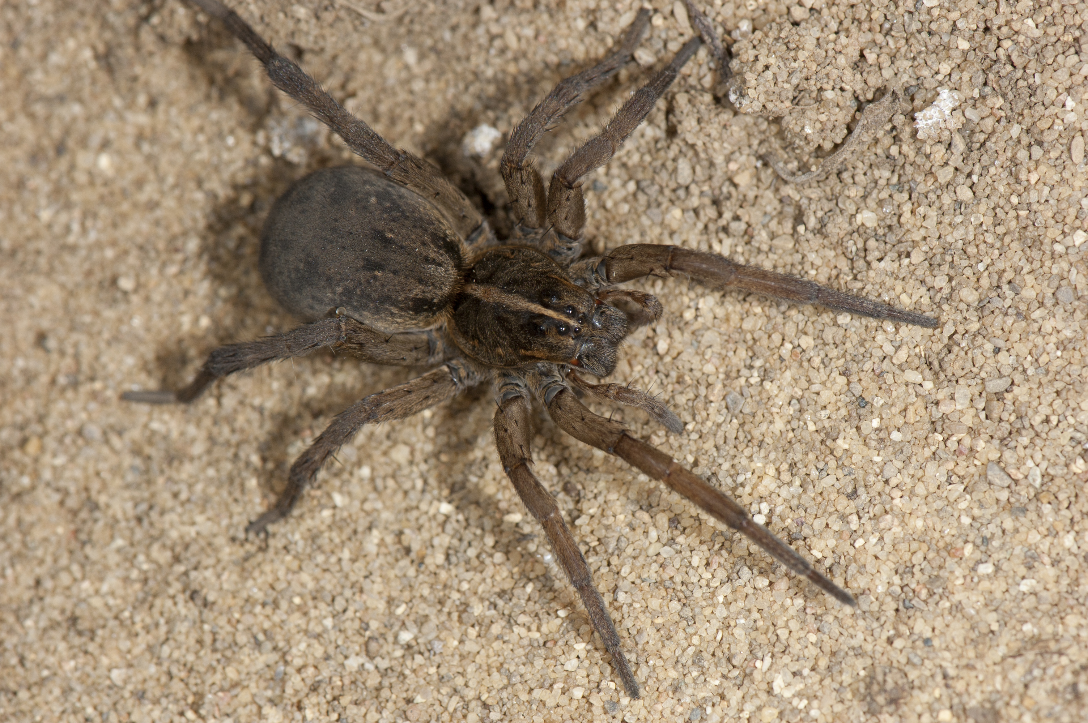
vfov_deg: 8.7
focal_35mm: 158
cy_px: 362
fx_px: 4756
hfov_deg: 13.1
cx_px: 544
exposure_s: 1/60
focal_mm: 105
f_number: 13
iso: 200
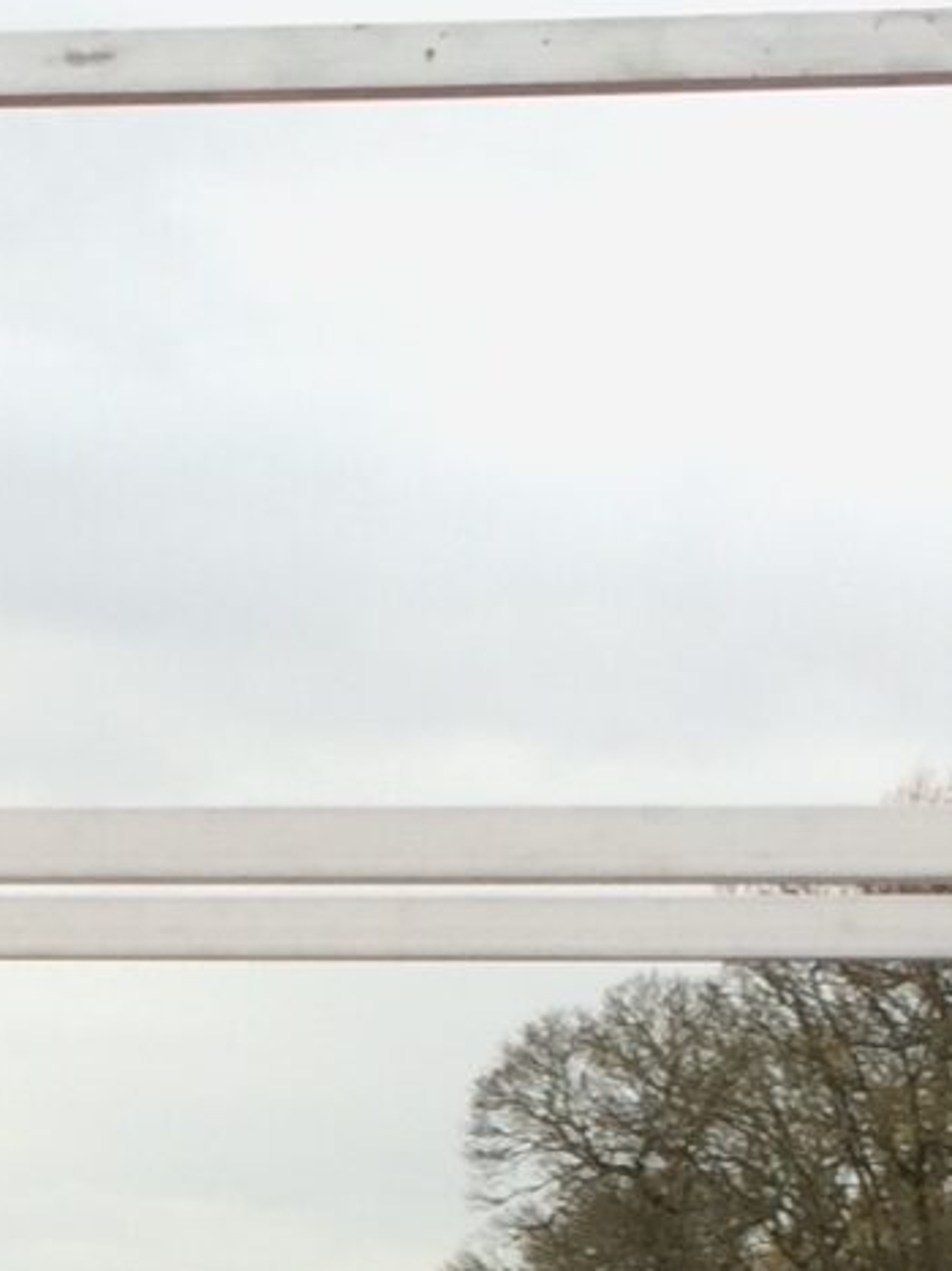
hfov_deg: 9.2
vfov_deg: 11.8
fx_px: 5833
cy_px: 1957
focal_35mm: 159
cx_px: -101
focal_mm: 4.15
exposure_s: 1/104
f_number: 2.2
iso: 32
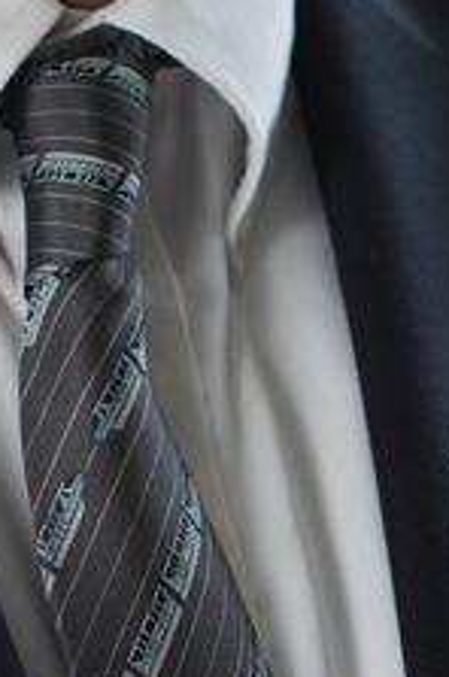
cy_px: -463
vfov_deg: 6.8
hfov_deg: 4.6
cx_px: 3
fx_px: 5592
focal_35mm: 298
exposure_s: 1/250
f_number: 2.5
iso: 320
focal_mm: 50
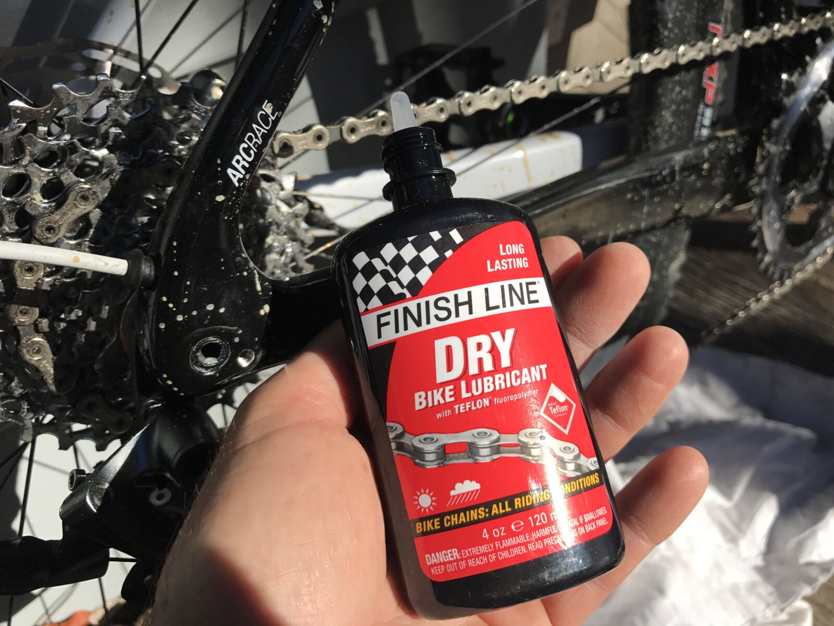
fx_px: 675
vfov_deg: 49.7
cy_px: 313
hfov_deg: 63.4
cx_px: 417
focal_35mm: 28
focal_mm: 3.99
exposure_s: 1/2591
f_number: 1.8
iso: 20
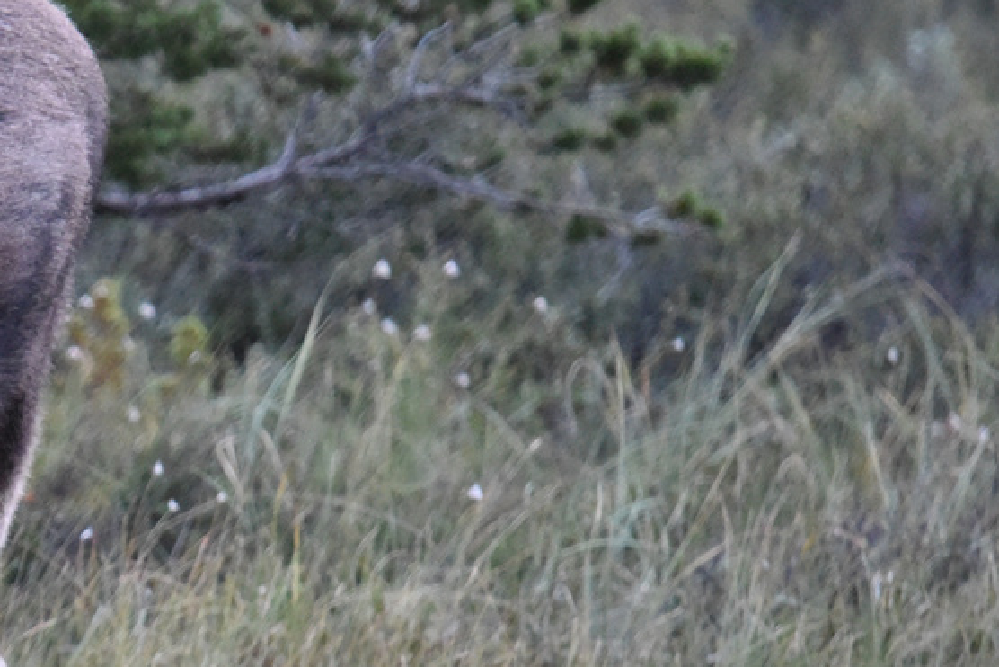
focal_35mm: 1456
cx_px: -271
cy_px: 291
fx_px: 40412
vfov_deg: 0.9
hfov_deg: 1.4
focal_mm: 500
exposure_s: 1/50
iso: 6400
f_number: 6.3
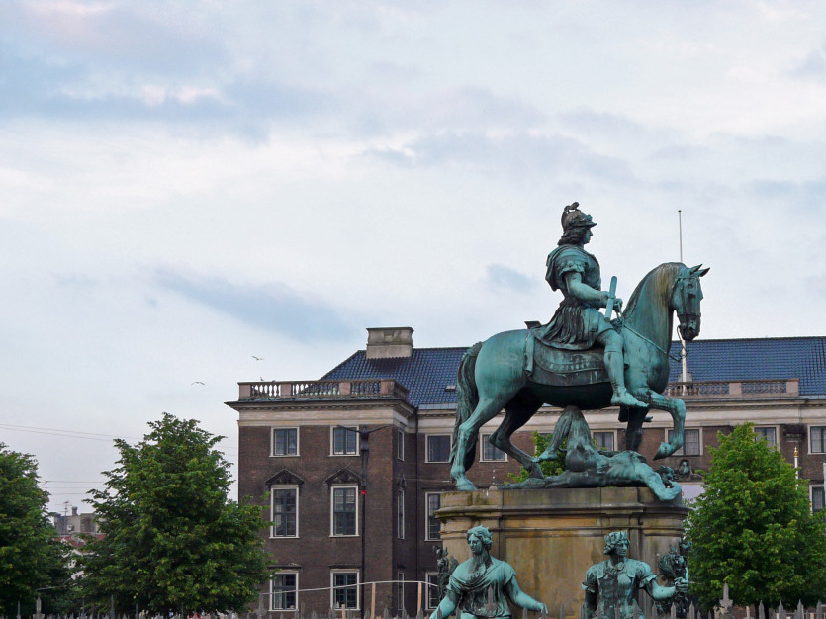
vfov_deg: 21.2
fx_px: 1646
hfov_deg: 27.9
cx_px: 580
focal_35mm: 69
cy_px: 413
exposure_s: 1/125
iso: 100
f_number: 4
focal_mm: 7.9
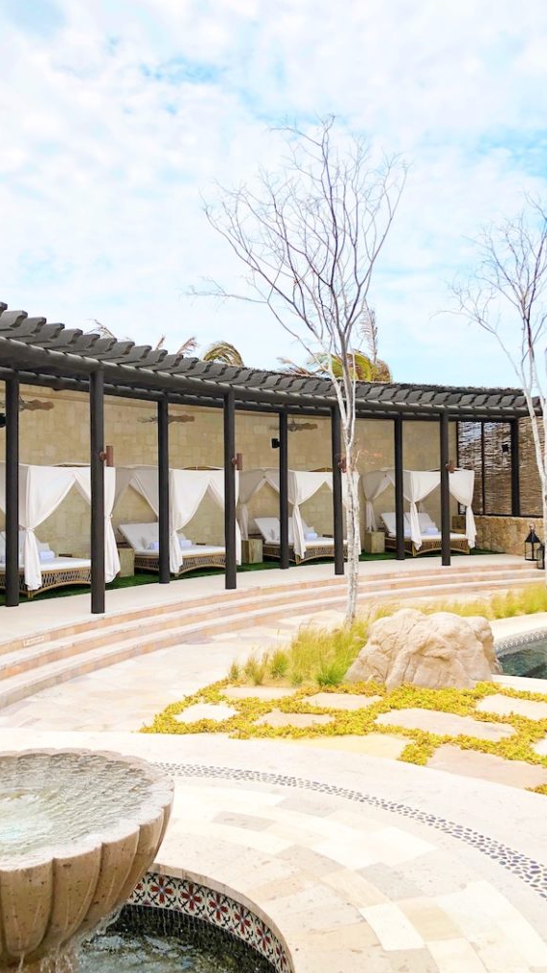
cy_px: 480
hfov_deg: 37.8
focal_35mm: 31
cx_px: 275
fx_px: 799
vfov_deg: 62.6
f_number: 1.8
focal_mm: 4
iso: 20
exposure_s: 1/1499
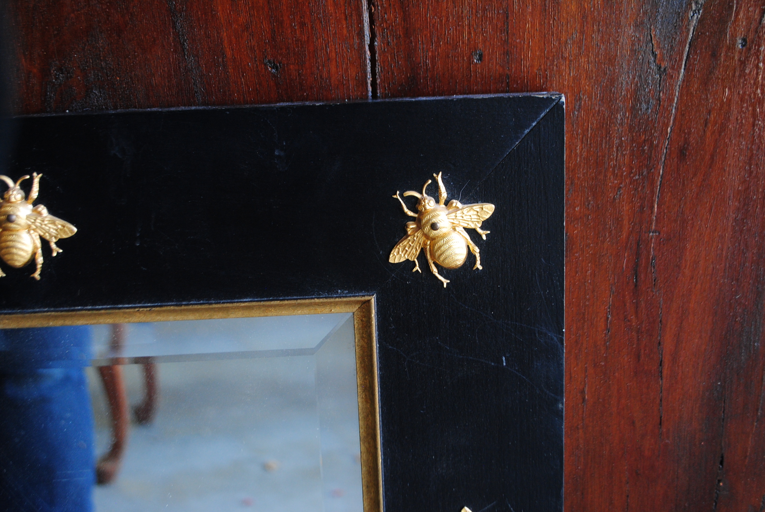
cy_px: 256
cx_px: 382
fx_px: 957
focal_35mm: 45
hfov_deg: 43.6
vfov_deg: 29.9
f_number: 4.5
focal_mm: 30
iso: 400
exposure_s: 1/30
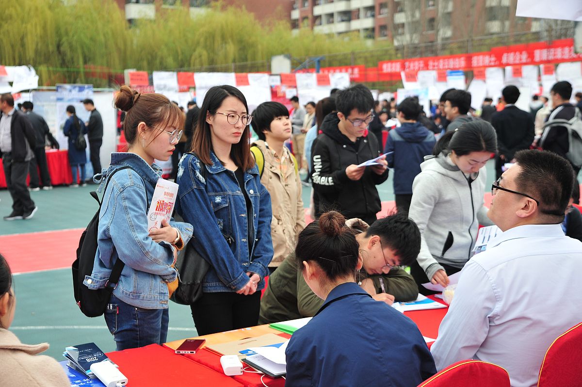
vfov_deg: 23.3
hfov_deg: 34.5
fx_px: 937
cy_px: 194
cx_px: 291
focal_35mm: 58
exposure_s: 1/320
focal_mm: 58
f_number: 8
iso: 500
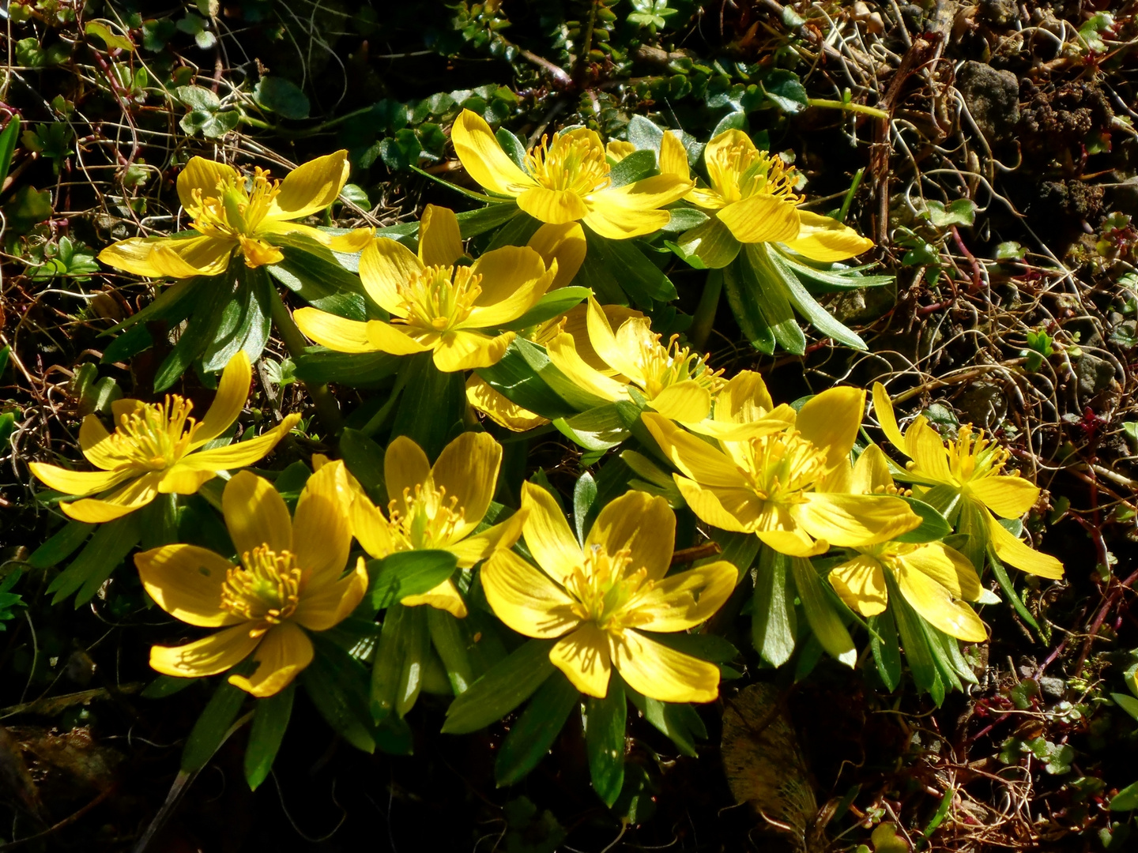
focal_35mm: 200
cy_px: 426
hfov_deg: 9.9
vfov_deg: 7.4
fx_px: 6575
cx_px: 569
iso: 80
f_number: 5.6
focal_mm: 35.8
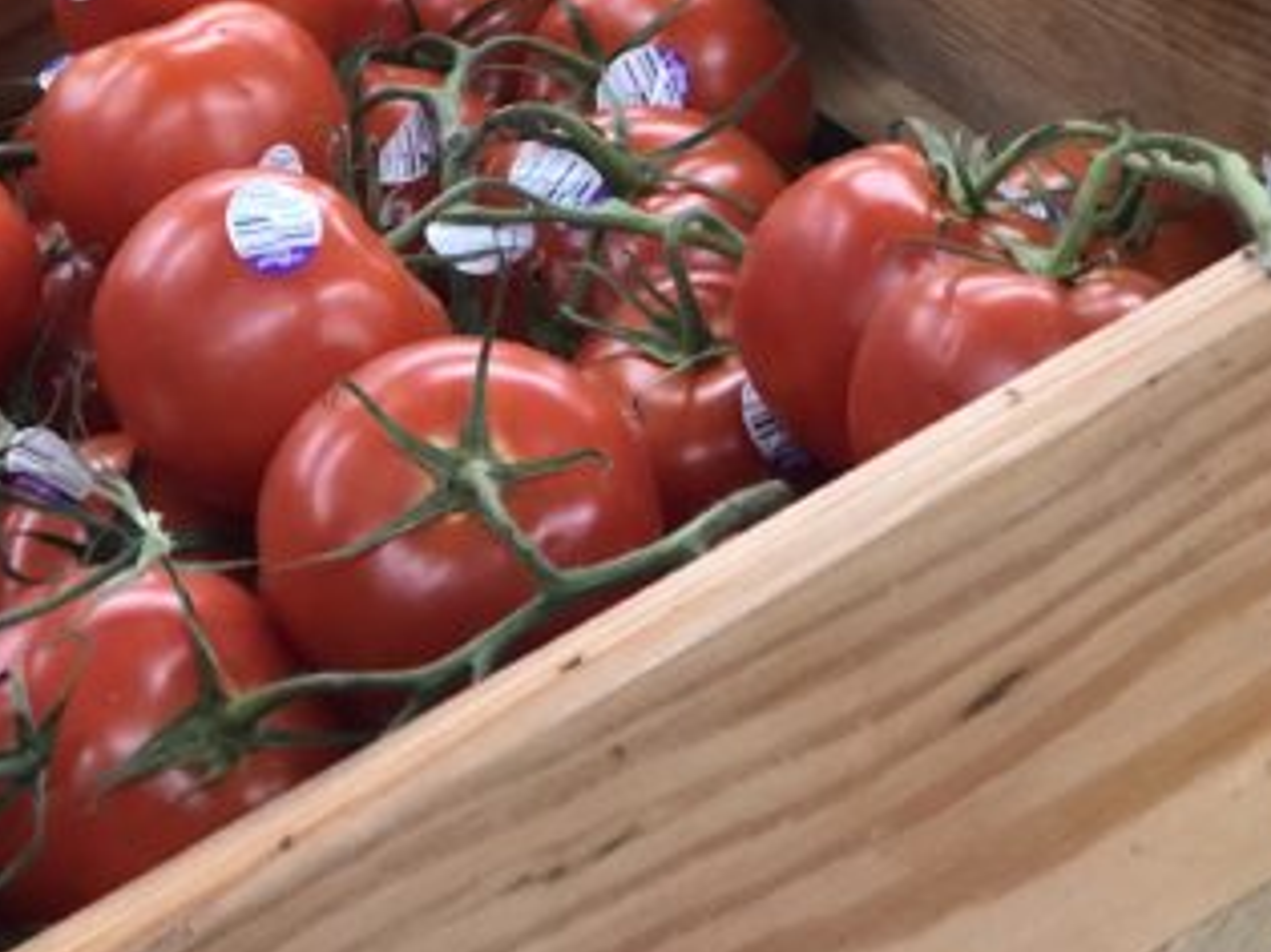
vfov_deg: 10.5
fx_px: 5102
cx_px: 484
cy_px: -198
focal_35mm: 139
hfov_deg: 14.2
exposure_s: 1/31
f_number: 2.8
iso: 125
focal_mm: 6.6
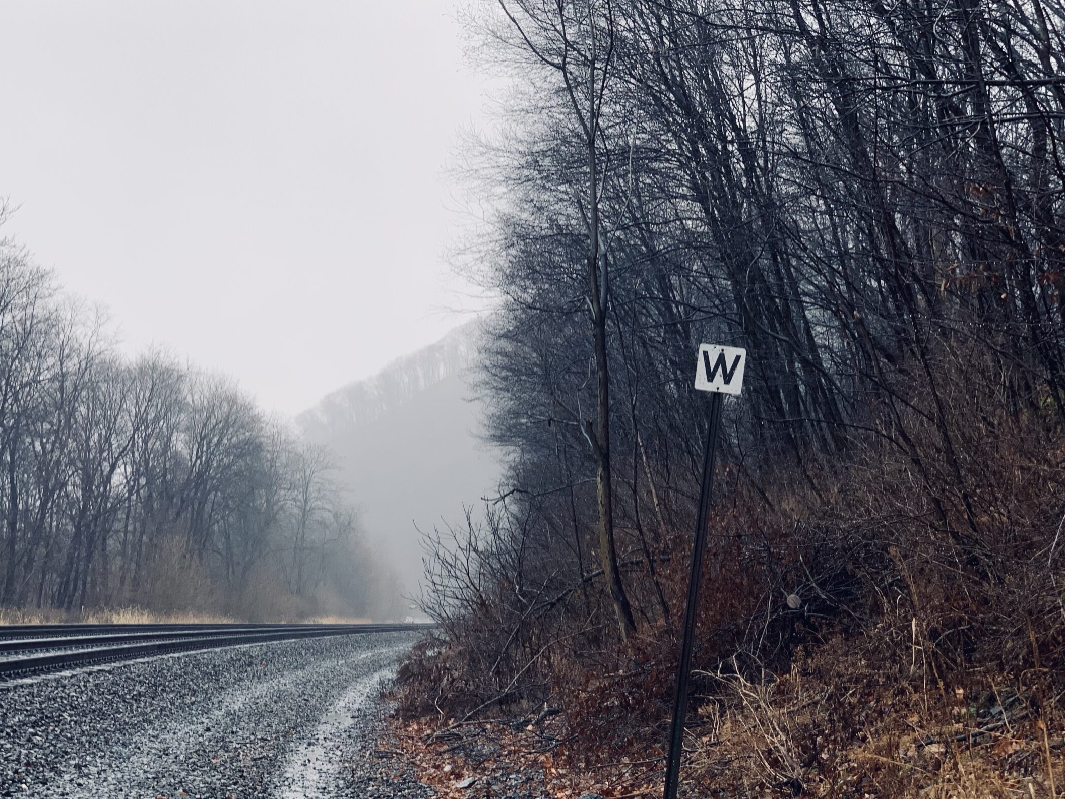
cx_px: 446
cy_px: 402
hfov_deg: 30.7
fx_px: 1938
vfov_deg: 23.3
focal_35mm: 63
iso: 16
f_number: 2.4
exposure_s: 1/70
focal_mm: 6
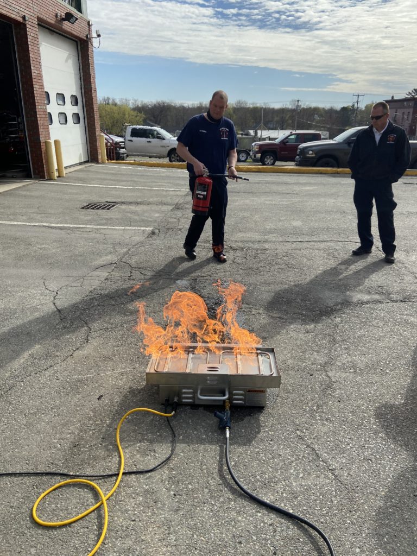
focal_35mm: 26
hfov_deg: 53.1
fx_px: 418
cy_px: 278
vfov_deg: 67.3
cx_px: 208
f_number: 1.8
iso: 32
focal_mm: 4.25
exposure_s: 1/3125
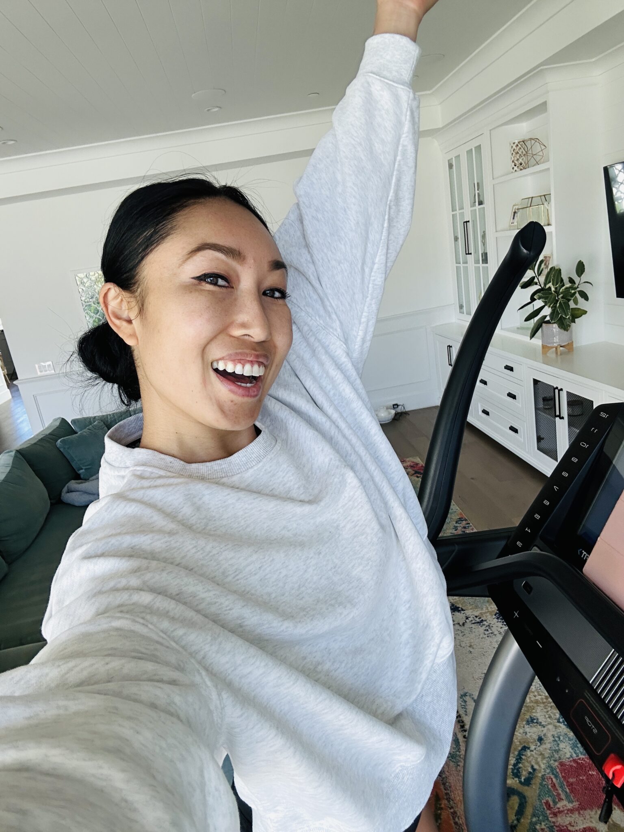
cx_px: 312
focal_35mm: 23
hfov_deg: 58.9
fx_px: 553
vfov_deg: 73.9
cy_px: 416
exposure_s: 1/118
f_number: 1.9
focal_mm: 2.69
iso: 80
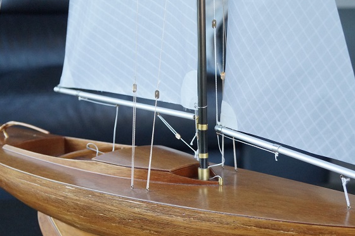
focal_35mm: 79
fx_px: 779
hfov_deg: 25.6
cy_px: 184
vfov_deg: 17.1
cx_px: 209
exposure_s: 1/160
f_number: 4.5
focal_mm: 30
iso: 1000
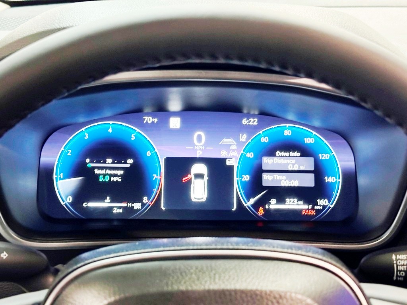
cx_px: 204
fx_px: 564
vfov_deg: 30.3
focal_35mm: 48
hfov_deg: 39.7
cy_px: 152
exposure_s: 1/30
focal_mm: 6.86
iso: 500
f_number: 1.78
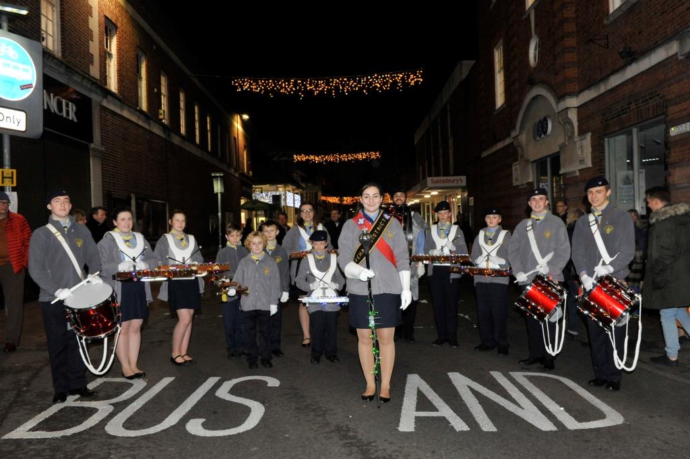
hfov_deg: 65.5
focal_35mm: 28
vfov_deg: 46.3
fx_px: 536
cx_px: 345
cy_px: 230
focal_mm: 28
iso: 3200
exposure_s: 1/60
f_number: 10
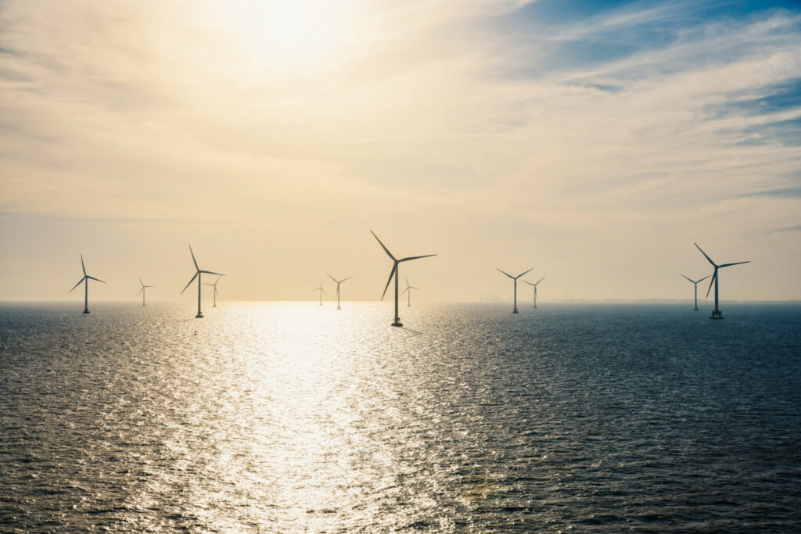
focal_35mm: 50
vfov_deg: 27.0
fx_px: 1113
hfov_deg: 39.6
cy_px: 267
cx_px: 400
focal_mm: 50
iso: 100
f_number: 7.1
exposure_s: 1/2500
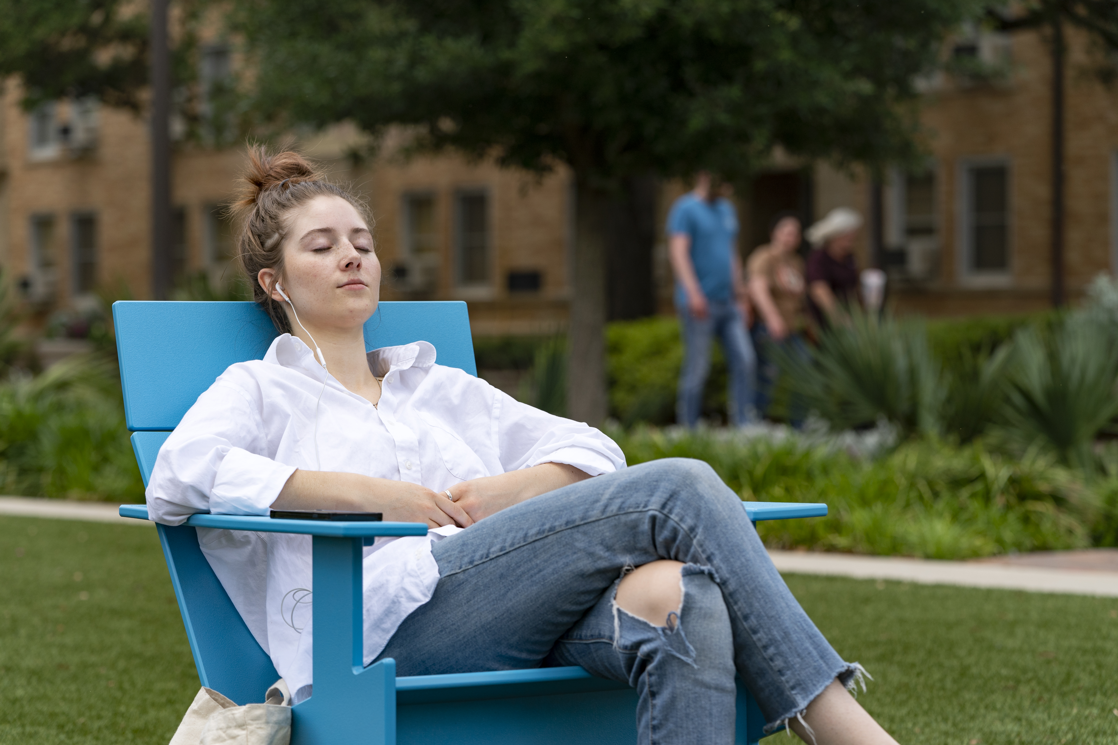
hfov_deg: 20.4
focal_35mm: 100
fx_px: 3105
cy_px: 372
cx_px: 559
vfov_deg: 13.7
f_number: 4.5
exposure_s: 1/1250
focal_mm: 100
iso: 250
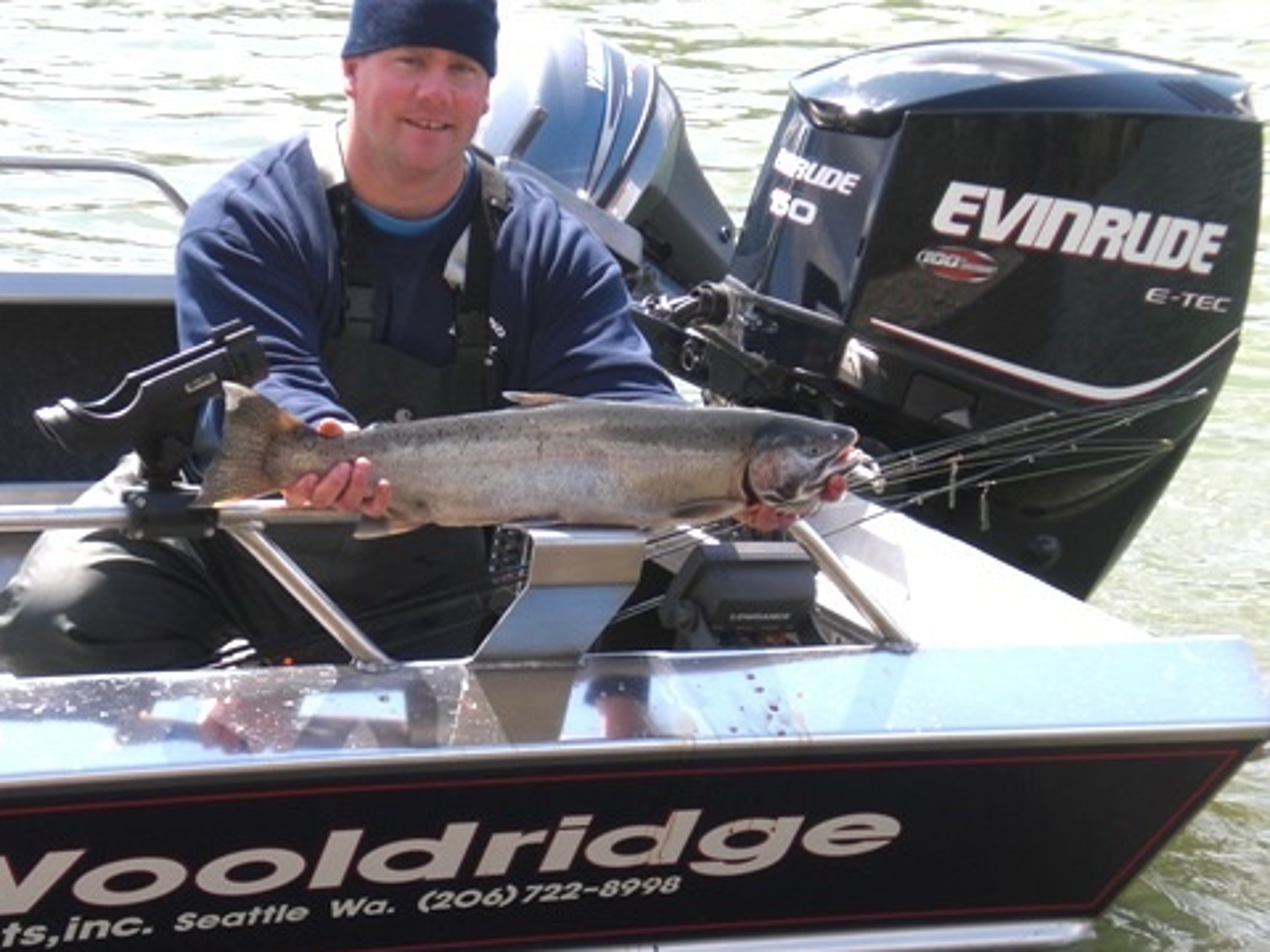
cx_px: 511
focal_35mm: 116
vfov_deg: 12.8
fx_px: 4256
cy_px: 473
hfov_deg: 17.0
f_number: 5
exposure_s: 1/160
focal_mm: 14.49
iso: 64
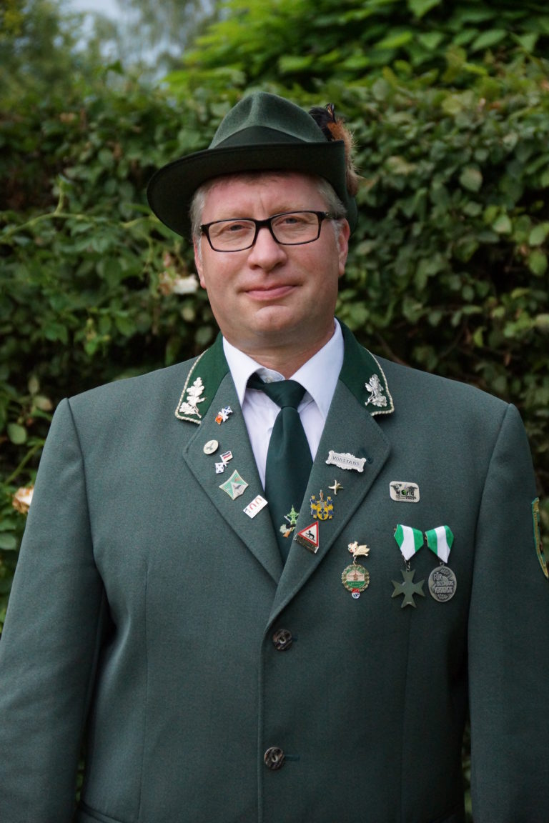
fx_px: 2573
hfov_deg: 12.2
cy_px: 412
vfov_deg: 18.2
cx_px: 274
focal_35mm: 112
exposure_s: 1/1600
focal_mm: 75
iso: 1600
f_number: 6.3
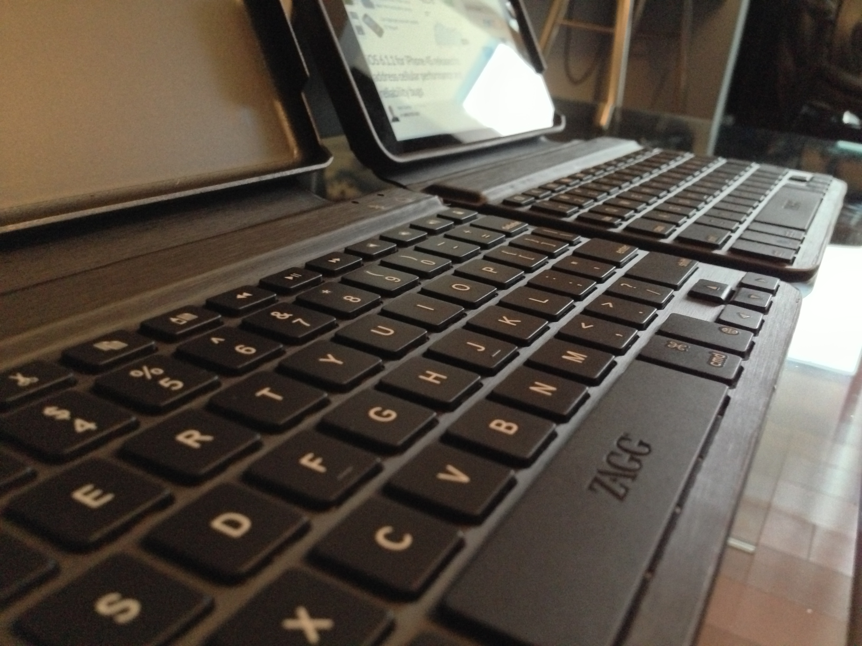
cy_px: 323
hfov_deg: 55.4
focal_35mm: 33
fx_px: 822
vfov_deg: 42.9
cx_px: 431
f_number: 2.4
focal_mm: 4.13
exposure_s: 1/15
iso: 800
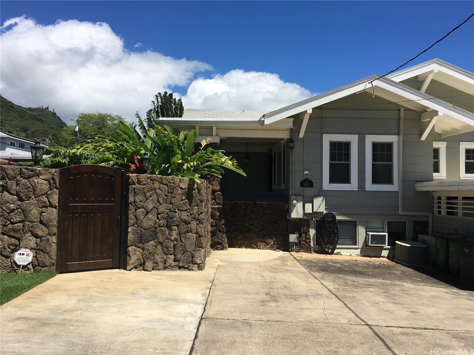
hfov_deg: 61.7
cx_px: 237
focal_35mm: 29
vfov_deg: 48.2
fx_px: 397
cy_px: 178
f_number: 2.2
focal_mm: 4.15
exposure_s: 1/2079
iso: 25
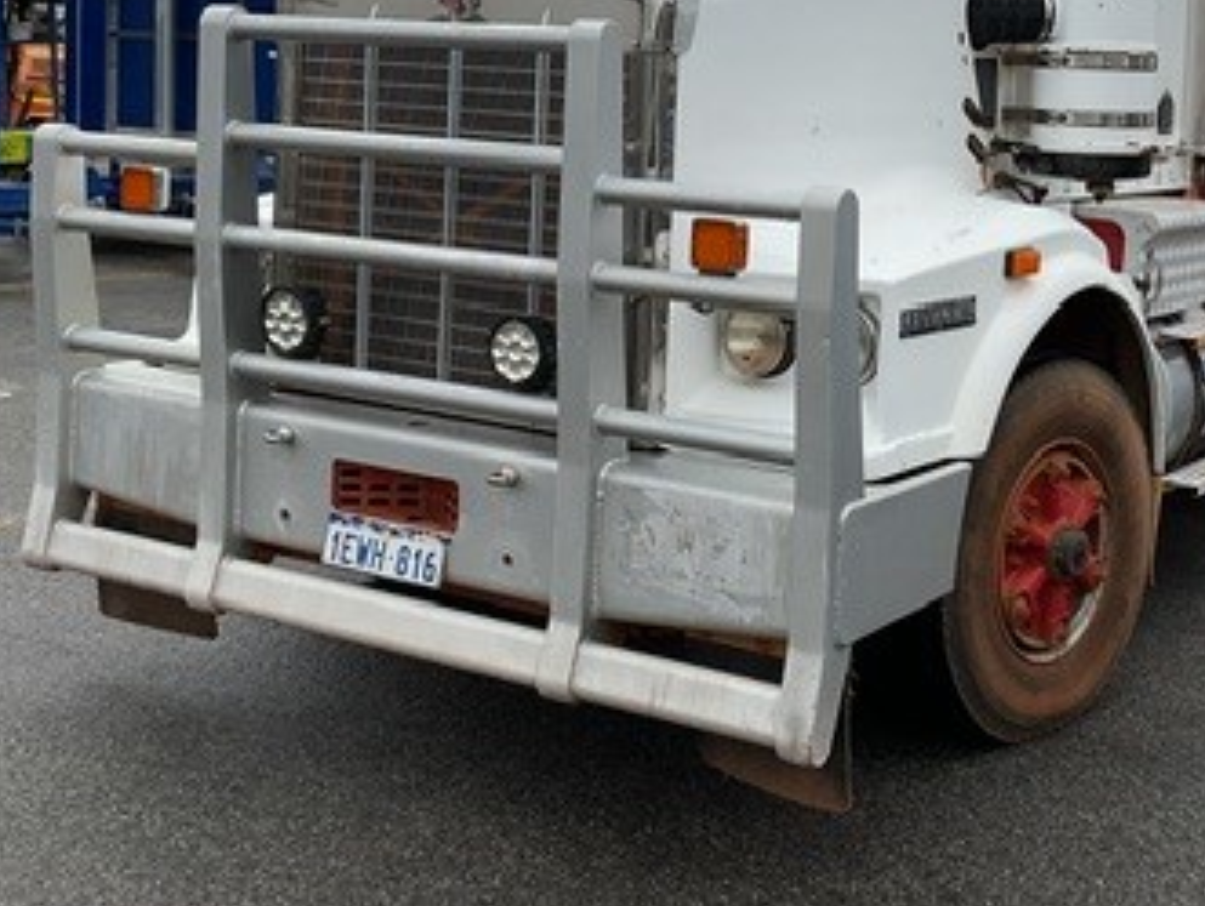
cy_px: 160
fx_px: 1952
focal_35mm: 56
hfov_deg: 34.0
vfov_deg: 25.6
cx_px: 805
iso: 16
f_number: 1.8
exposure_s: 1/1490
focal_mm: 3
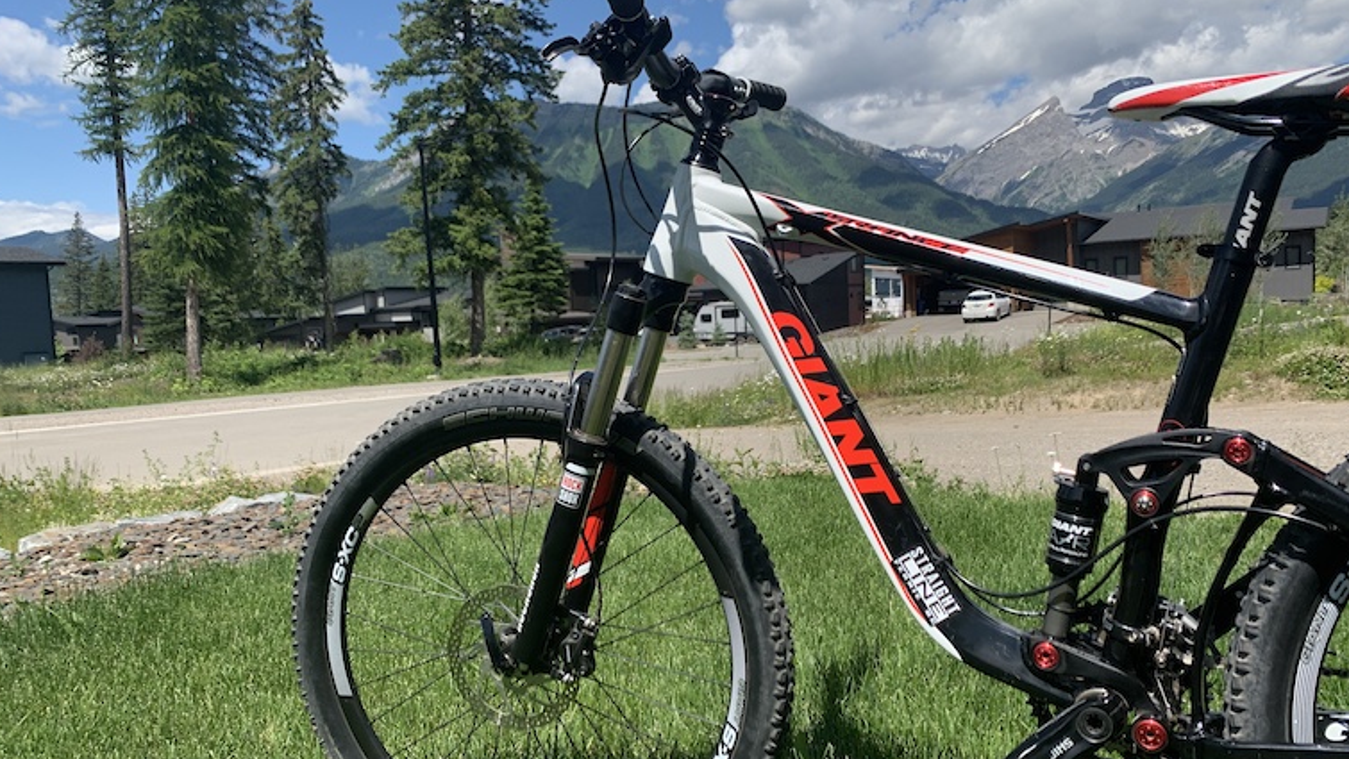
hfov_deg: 64.3
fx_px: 1073
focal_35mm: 30
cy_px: 411
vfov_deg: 38.9
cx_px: 659
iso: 25
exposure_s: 1/2114
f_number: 1.8
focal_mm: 4.25
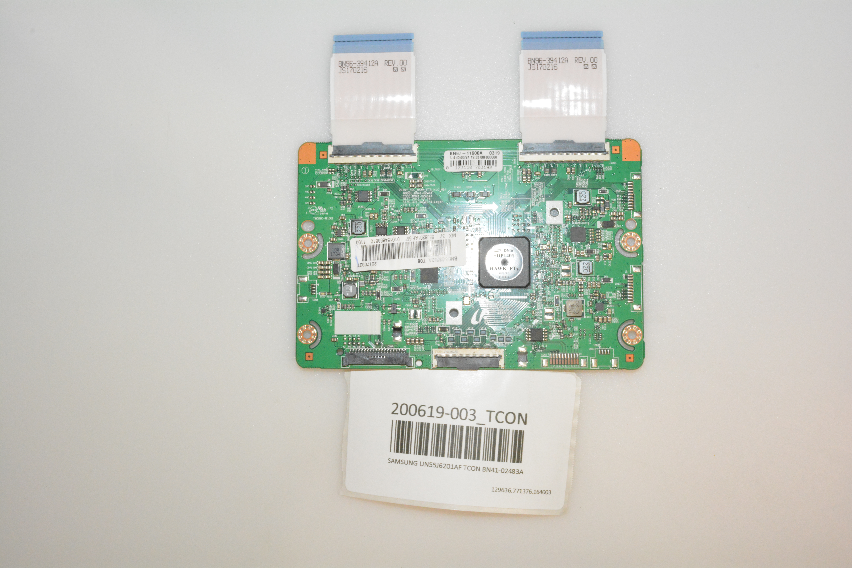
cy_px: 284
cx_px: 426
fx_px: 852
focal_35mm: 36
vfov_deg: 36.9
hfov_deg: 53.1
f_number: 25
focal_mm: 24
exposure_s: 1/80
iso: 4000
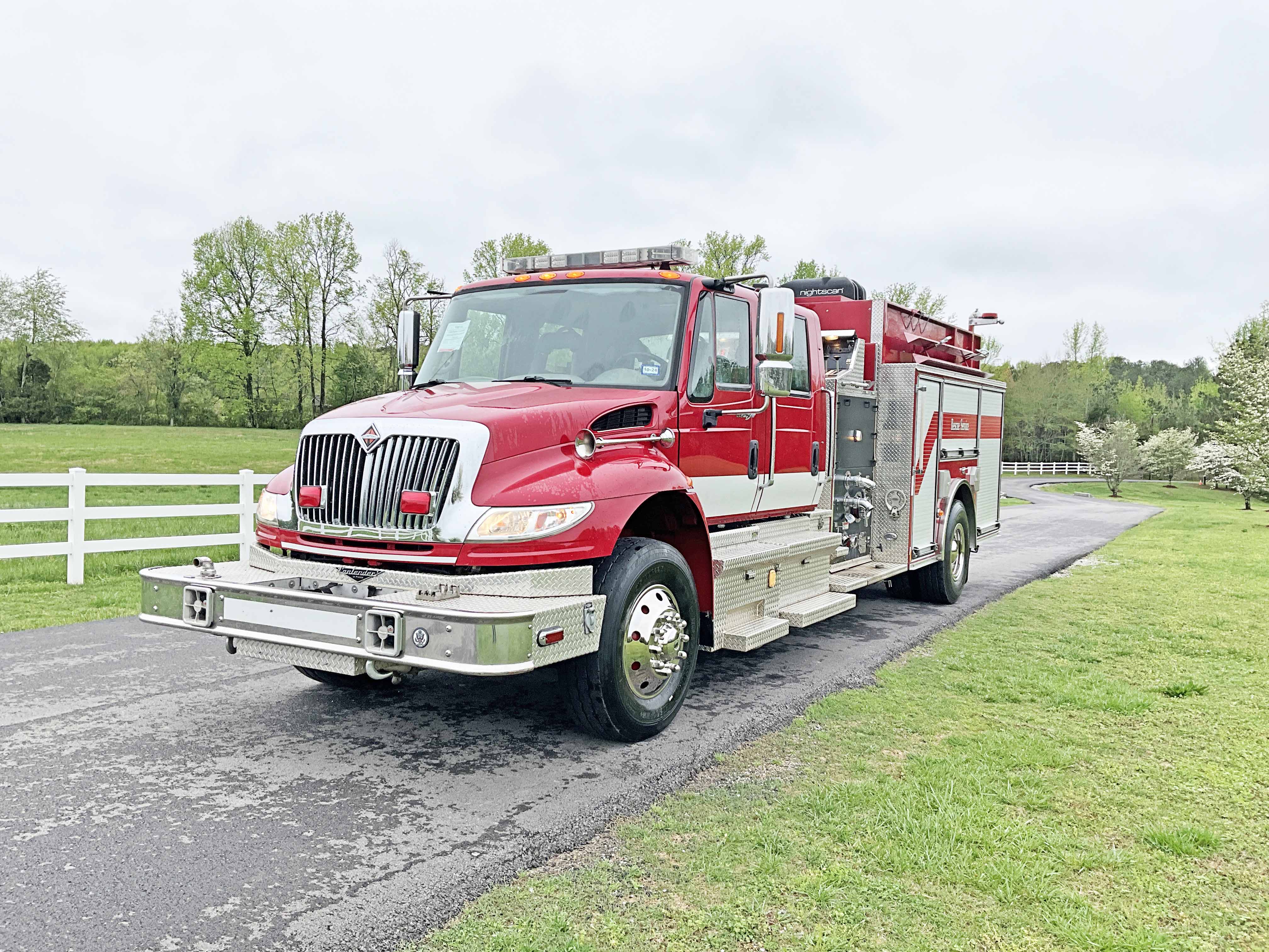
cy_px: 476
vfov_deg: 48.2
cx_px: 634
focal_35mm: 29
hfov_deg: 61.7
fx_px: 1063
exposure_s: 1/370
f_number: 1.8
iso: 25
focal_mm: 3
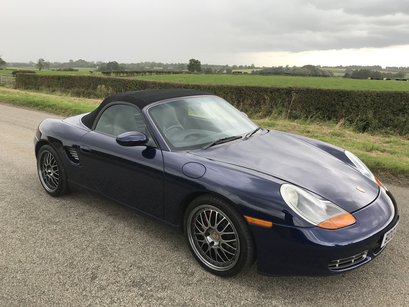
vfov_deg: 49.7
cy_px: 154
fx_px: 331
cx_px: 204
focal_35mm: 28
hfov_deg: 63.4
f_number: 1.8
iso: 20
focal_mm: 3.99
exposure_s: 1/143
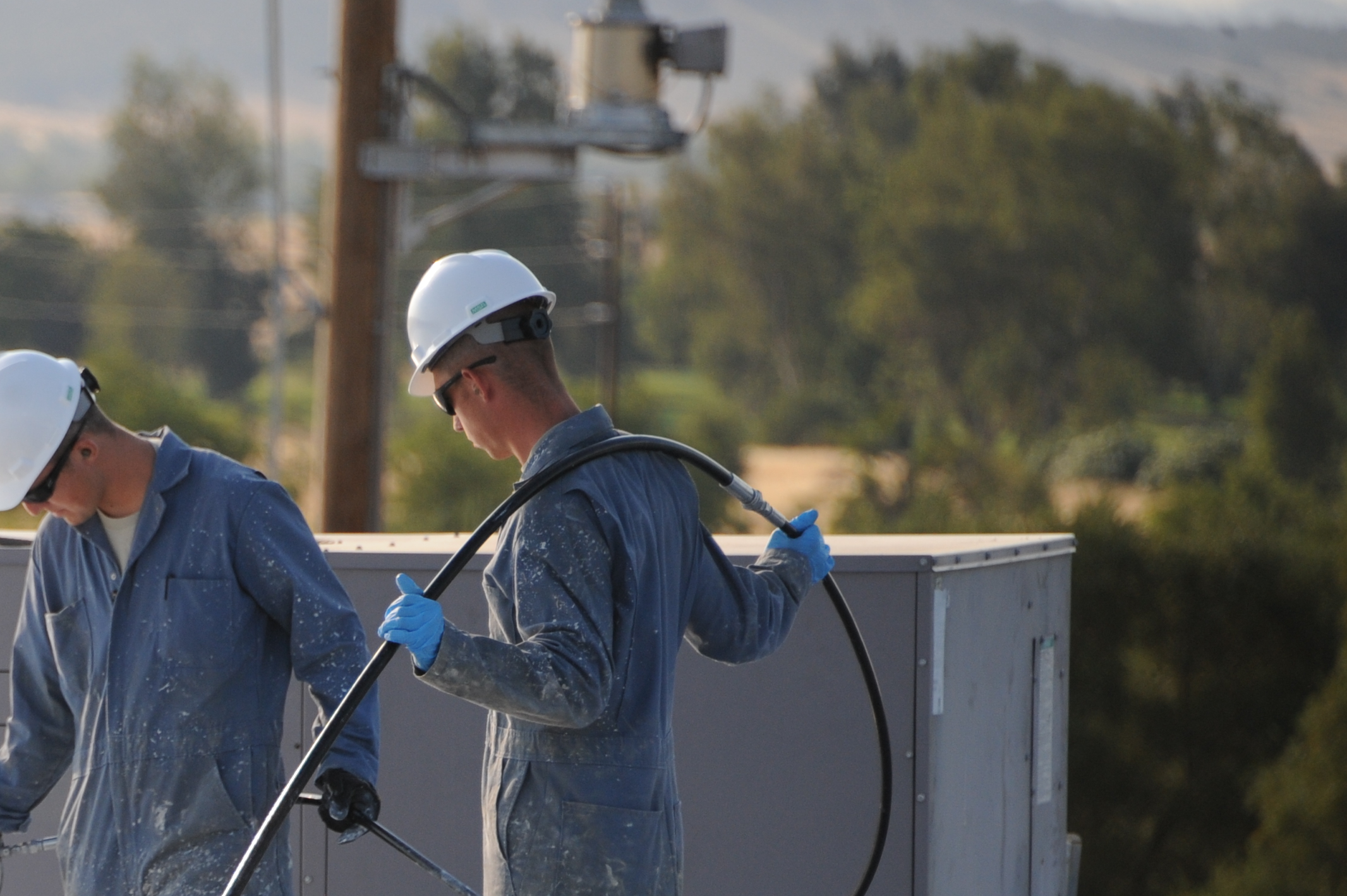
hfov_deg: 4.1
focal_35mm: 499
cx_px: 80
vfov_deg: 2.8
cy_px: 882
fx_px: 18660
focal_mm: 250
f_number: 5.6
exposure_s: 1/1600
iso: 640
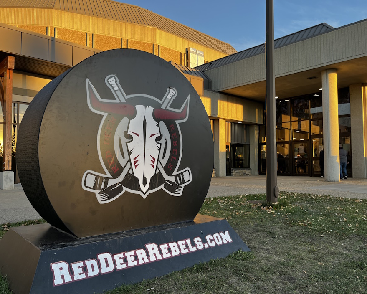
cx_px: 174
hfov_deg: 62.2
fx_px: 304
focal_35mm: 28
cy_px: 151
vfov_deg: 51.6
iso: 40
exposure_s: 1/247
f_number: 1.6
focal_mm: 5.1
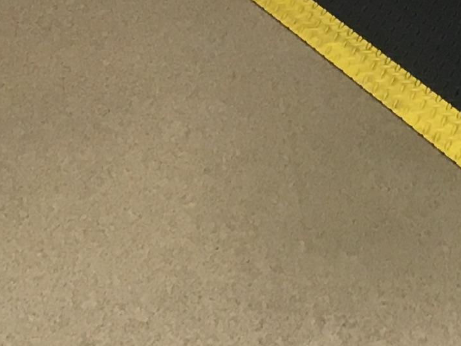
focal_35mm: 164
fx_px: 2184
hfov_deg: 11.9
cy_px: -606
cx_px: 505
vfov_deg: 8.0
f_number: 2.2
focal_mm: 4.15
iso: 64
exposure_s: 1/30
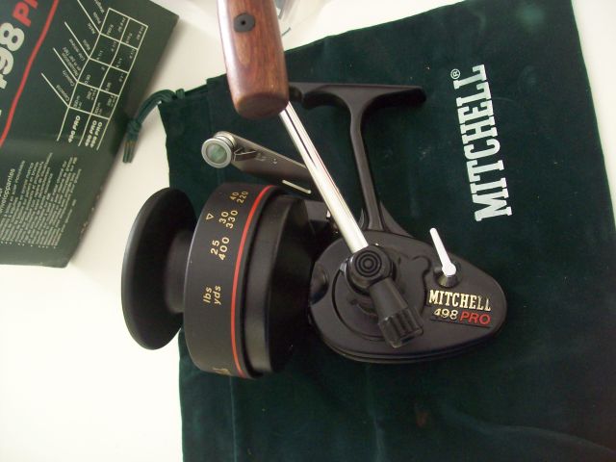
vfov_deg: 39.7
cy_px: 231
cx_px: 308
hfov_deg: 51.4
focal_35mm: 36
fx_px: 641
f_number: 2.7
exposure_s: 1/8
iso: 200
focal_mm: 6
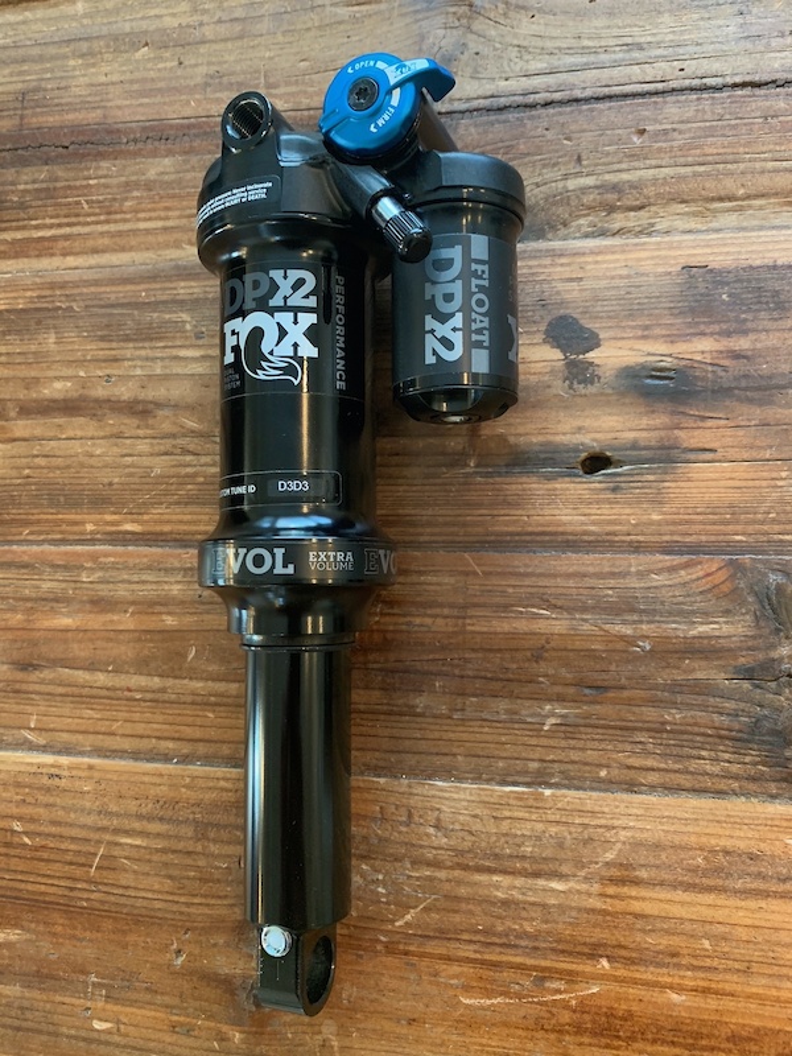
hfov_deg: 53.1
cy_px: 528
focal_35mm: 26
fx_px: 793
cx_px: 396
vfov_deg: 67.3
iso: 400
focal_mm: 4.25
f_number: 1.8
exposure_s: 1/60
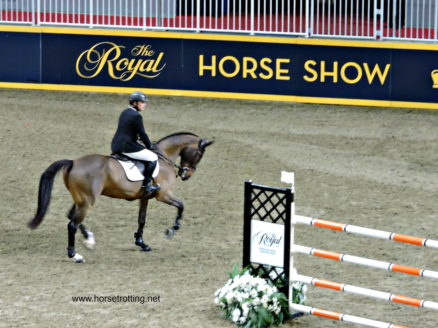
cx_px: 219
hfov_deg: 13.6
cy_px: 164
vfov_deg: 10.2
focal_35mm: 145
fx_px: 1834
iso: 800
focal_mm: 25.9
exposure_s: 1/50
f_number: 4.4
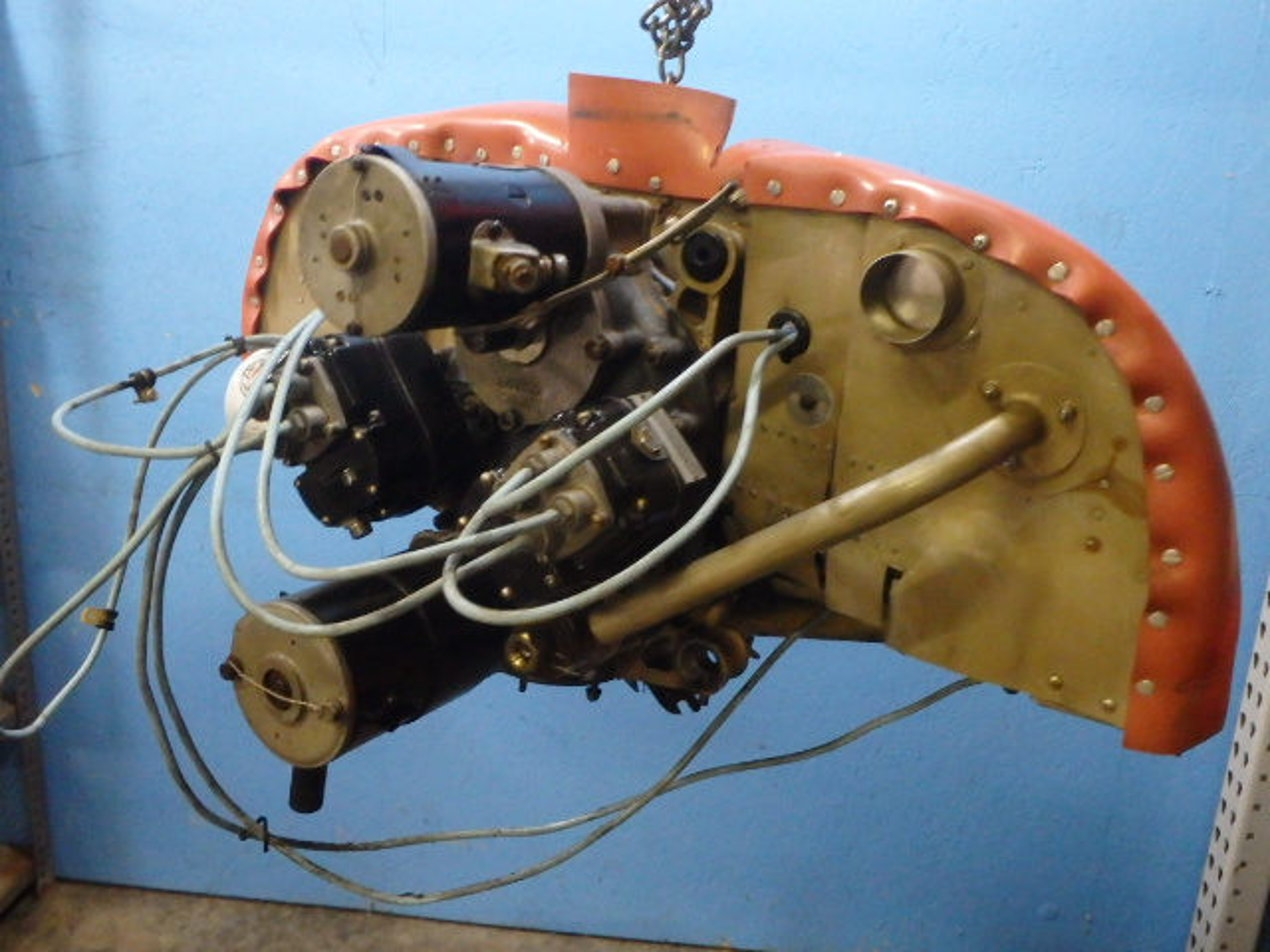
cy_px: 476
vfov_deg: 46.8
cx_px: 635
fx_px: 1101
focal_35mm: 30
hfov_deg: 60.0
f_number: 4.1
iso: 1600
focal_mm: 5.4
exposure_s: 1/30
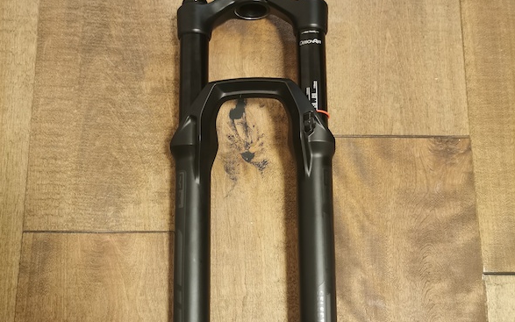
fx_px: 547
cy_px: 188
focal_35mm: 39
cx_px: 254
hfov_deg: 50.4
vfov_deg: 32.7
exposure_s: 1/33.3
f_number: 1.6
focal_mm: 5.56
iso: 400
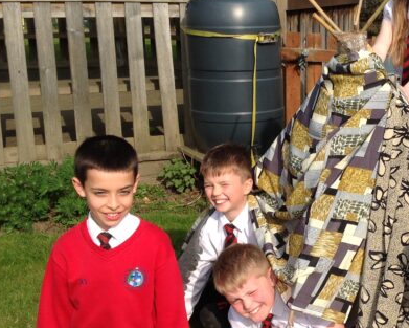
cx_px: 359
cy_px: 194
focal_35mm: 67
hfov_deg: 27.4
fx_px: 811
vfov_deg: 22.8
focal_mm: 4.28
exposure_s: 1/2016
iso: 50
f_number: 2.4
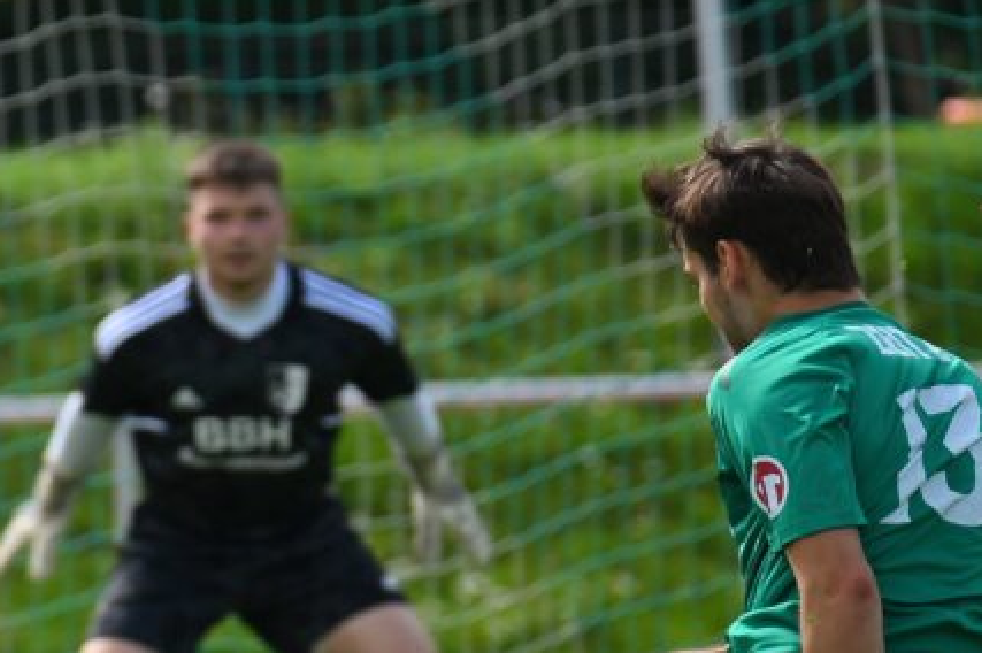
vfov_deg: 1.9
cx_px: 582
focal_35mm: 731
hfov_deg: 2.8
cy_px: 602
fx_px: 19924
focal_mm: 300
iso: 100
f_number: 5.6
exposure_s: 1/400
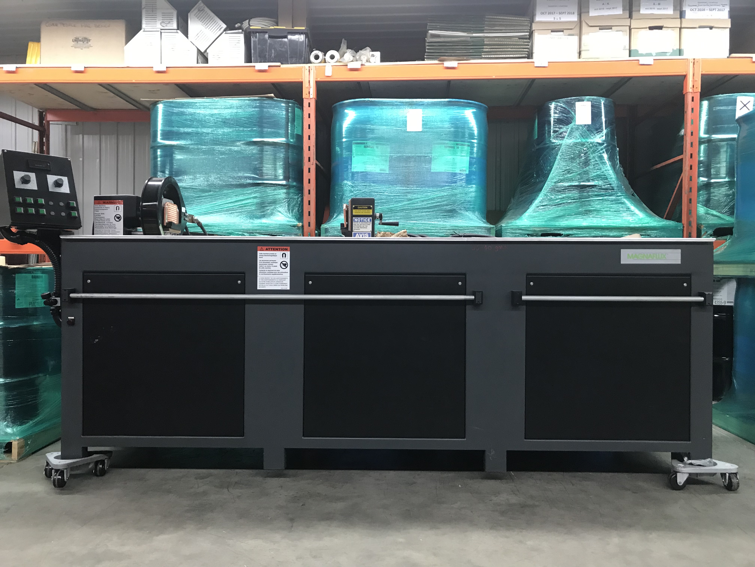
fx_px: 611
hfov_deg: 63.4
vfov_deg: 49.7
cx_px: 378
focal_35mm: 28
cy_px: 284
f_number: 1.8
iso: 40
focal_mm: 3.99
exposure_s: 1/15
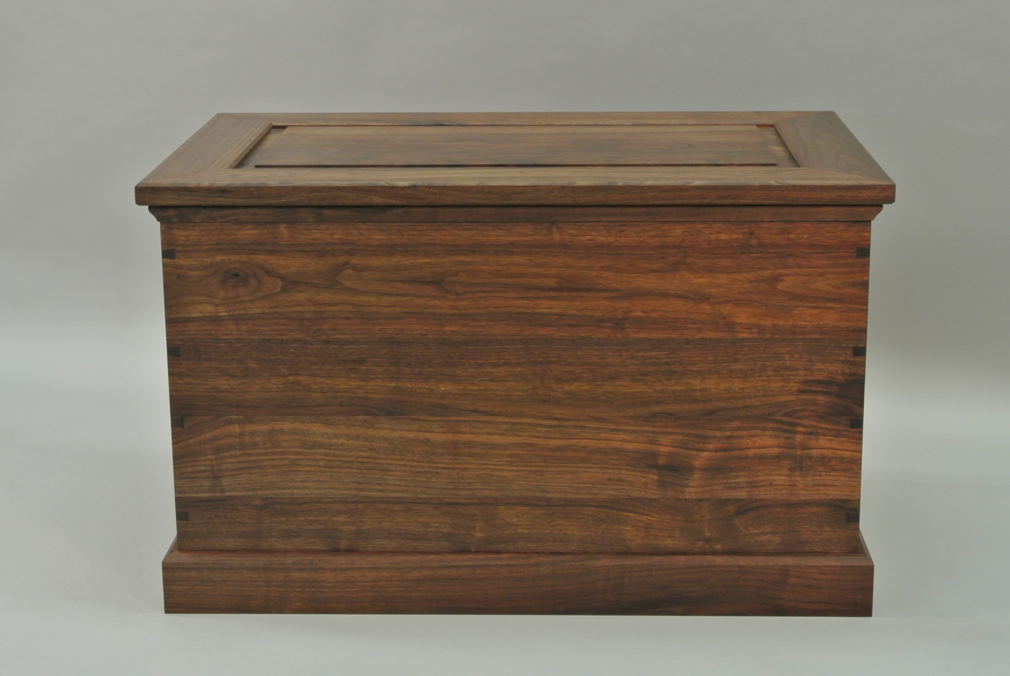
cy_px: 338
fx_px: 1938
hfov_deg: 29.2
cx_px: 505
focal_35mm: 69
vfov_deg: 19.8
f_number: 5.3
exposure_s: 1/15
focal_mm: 25.9
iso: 800
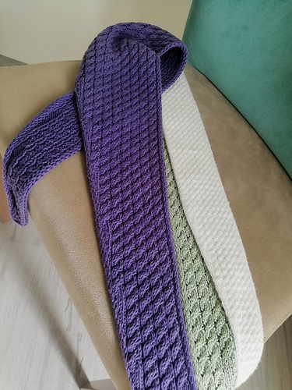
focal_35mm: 26
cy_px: 195
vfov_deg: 67.3
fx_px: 292
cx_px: 146
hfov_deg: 53.1
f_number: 2.2
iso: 80
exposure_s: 1/100
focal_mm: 3.21
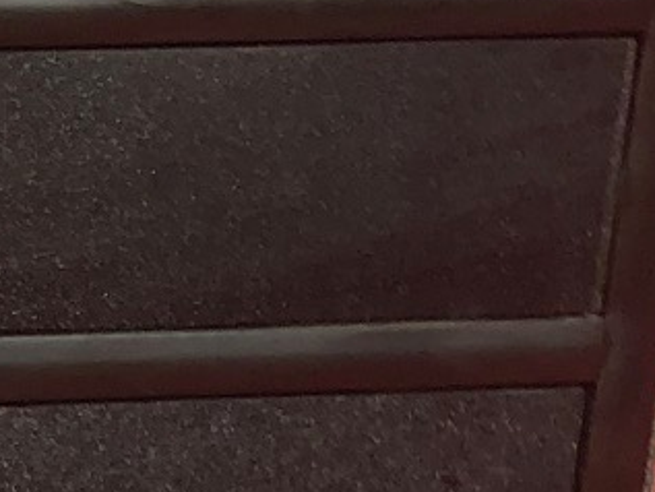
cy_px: 440
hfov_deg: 9.6
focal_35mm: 178
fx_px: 3369
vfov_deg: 8.3
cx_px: -1015
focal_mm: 3.99
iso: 100
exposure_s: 1/6
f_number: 1.8
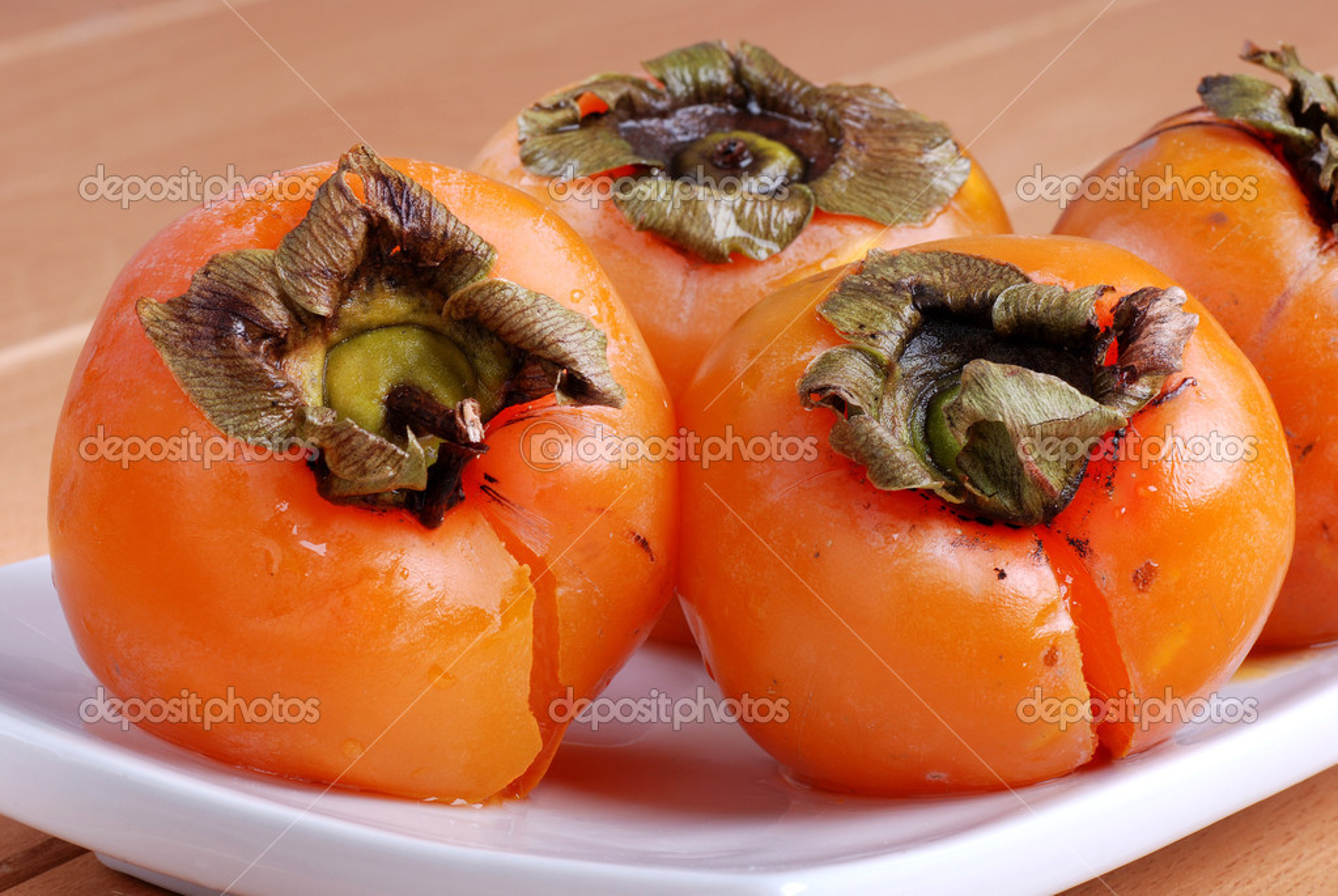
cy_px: 448
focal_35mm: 135
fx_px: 5024
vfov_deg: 10.2
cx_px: 669
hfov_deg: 15.2
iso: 100
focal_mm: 90
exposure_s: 1/125
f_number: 20
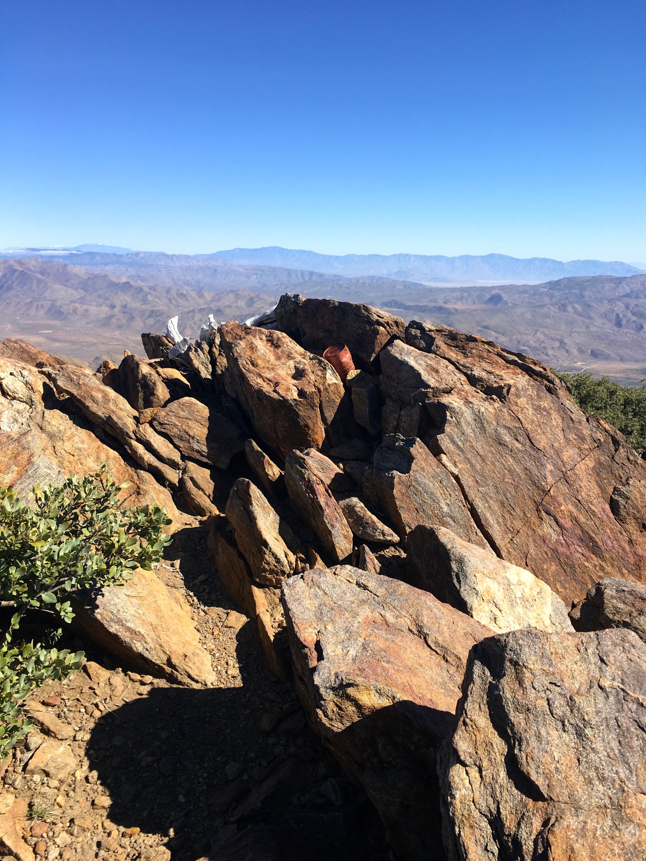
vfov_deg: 61.7
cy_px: 430
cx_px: 323
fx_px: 722
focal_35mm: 29
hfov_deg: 48.2
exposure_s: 1/1451
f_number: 2.2
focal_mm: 4.15
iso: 25
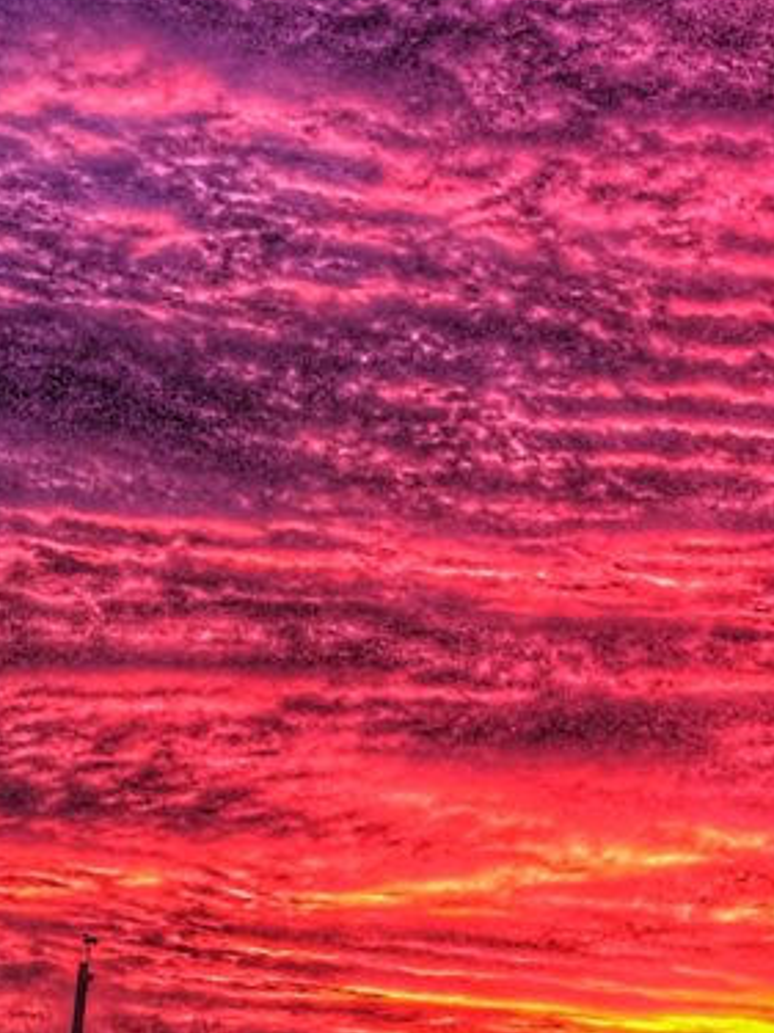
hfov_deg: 11.9
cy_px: 964
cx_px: 1315
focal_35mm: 116
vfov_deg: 16.7
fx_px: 3460
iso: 32
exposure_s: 1/15
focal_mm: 4.15
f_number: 2.2
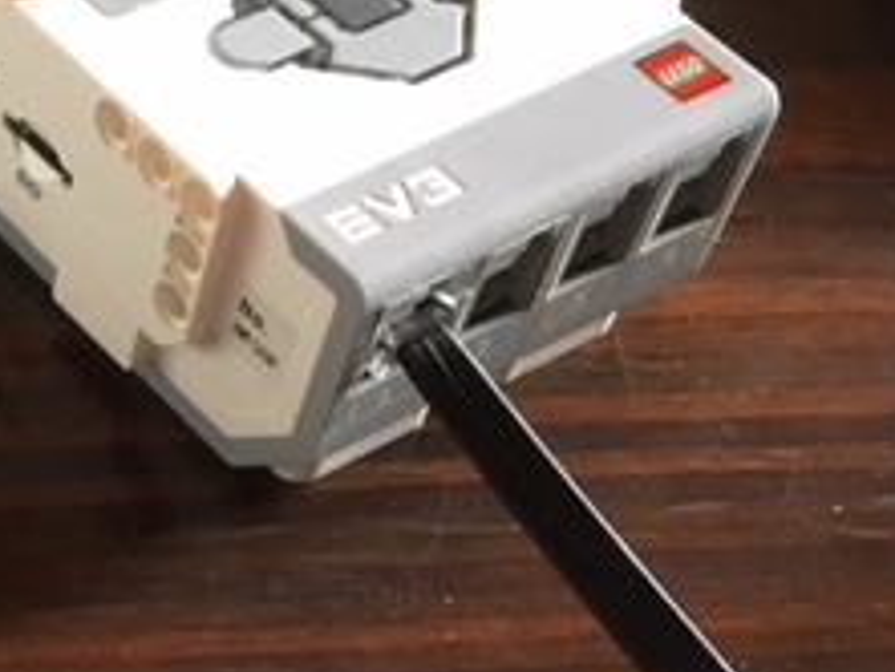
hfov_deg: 20.7
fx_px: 2173
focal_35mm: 84
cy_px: 636
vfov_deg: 17.3
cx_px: -348
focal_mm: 4.15
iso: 200
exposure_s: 1/30
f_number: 2.2
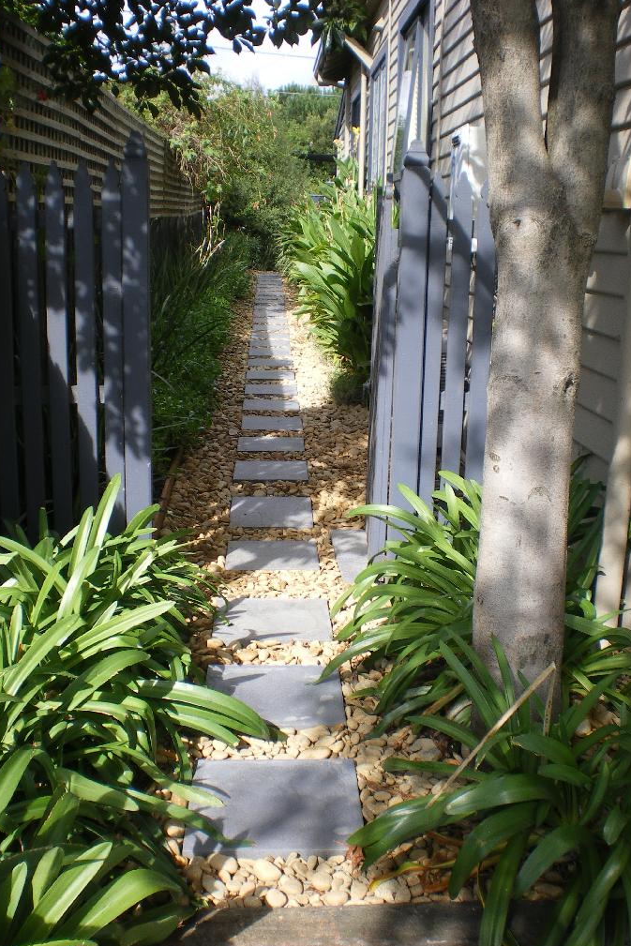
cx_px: 290
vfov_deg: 50.7
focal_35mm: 38
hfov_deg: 35.0
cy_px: 473
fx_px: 999
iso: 50
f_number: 4.6
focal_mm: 6.3
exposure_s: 1/125
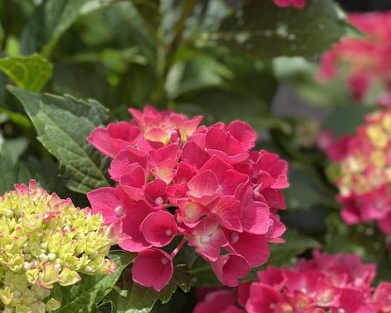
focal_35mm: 99
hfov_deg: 19.3
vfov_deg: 15.5
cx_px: 124
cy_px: 139
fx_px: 1146
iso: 20
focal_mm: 6
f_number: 2
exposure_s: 1/428
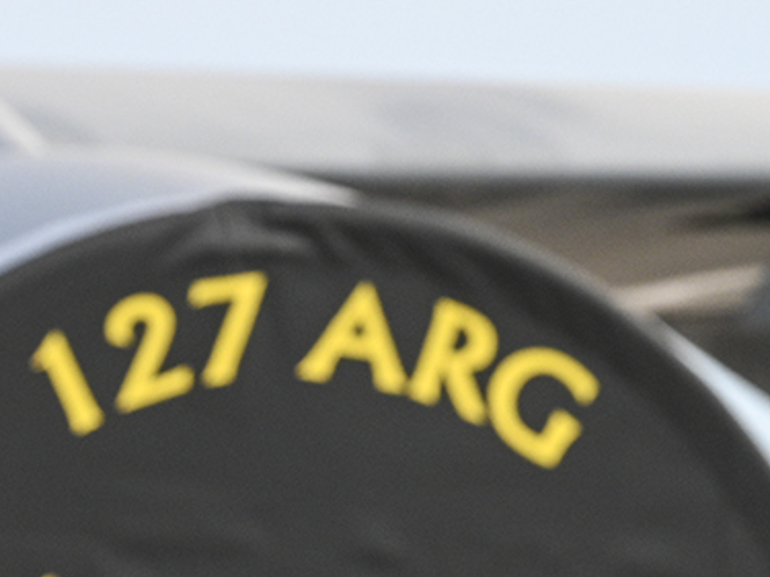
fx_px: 10362
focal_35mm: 466
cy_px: 1203
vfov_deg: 3.2
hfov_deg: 4.2
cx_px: 809
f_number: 8
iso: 320
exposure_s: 1/40
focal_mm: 101
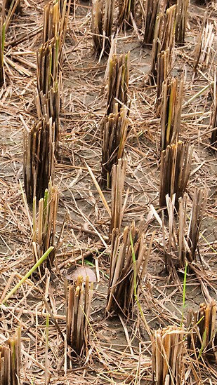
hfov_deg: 8.5
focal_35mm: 143
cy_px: 217
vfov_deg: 15.0
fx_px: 1462
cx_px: 22
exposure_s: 1/60
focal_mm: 50
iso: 200
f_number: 14
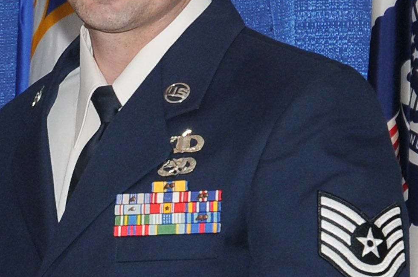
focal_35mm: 328
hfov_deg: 6.3
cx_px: -62
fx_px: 3802
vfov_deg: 4.2
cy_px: 280
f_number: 4.5
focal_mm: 50
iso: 200
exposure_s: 1/60
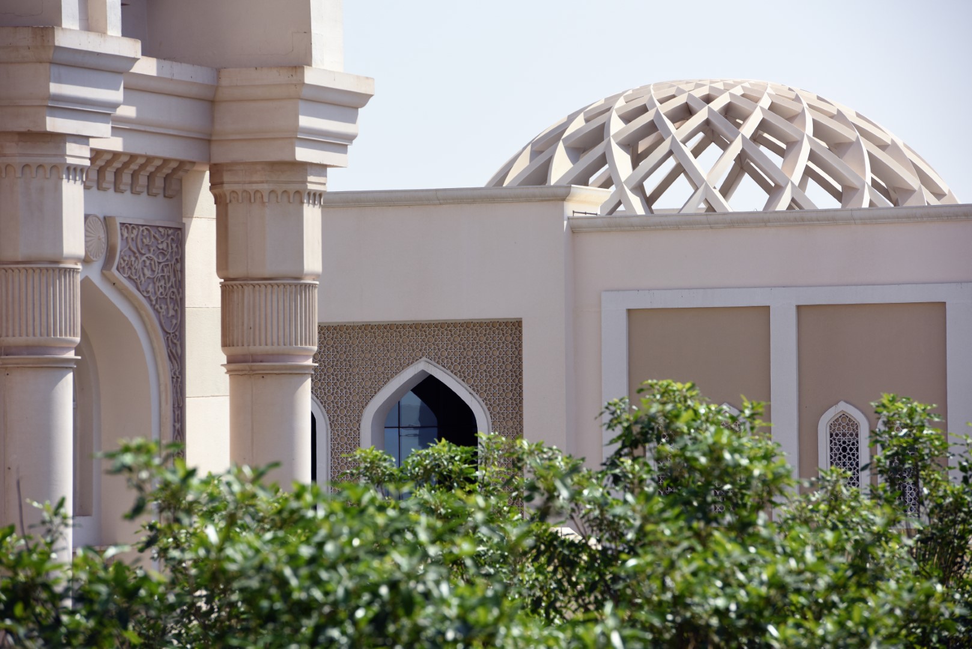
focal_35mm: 200
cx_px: 486
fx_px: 5402
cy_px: 324
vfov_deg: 6.9
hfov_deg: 10.3
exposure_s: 1/640
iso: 200
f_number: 8
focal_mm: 200
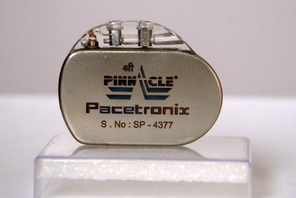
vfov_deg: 6.8
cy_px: 99
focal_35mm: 202
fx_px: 1667
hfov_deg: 10.1
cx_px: 148
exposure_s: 1/125
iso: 200
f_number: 6.3
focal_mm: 135
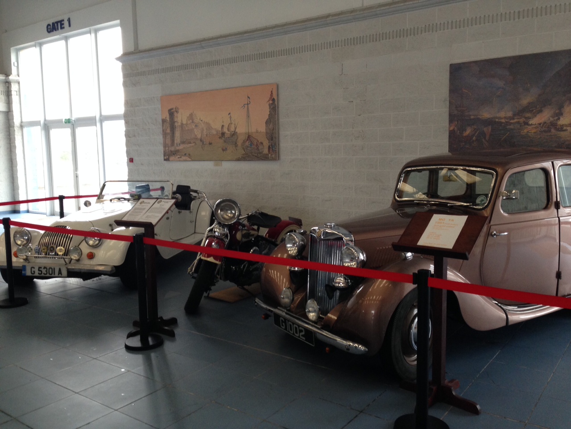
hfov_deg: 55.4
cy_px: 214
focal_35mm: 33
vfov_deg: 42.9
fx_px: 544
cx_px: 286
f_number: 2.4
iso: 125
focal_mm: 4.12
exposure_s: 1/20
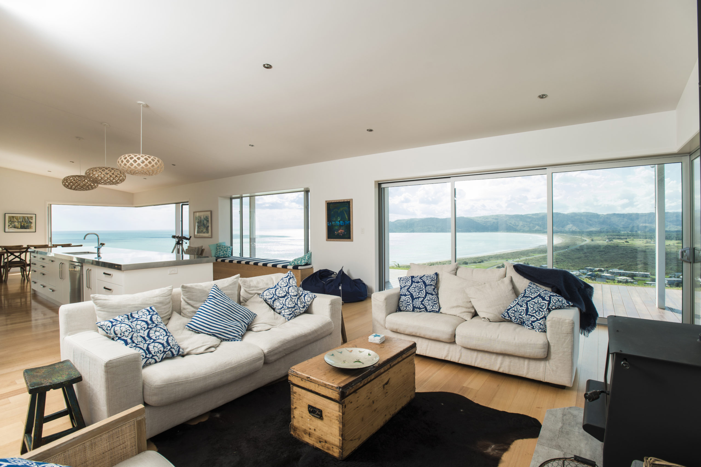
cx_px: 350
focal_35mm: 17
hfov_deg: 93.3
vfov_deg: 70.4
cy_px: 234
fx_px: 331
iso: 100
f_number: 8
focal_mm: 17
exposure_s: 1/160
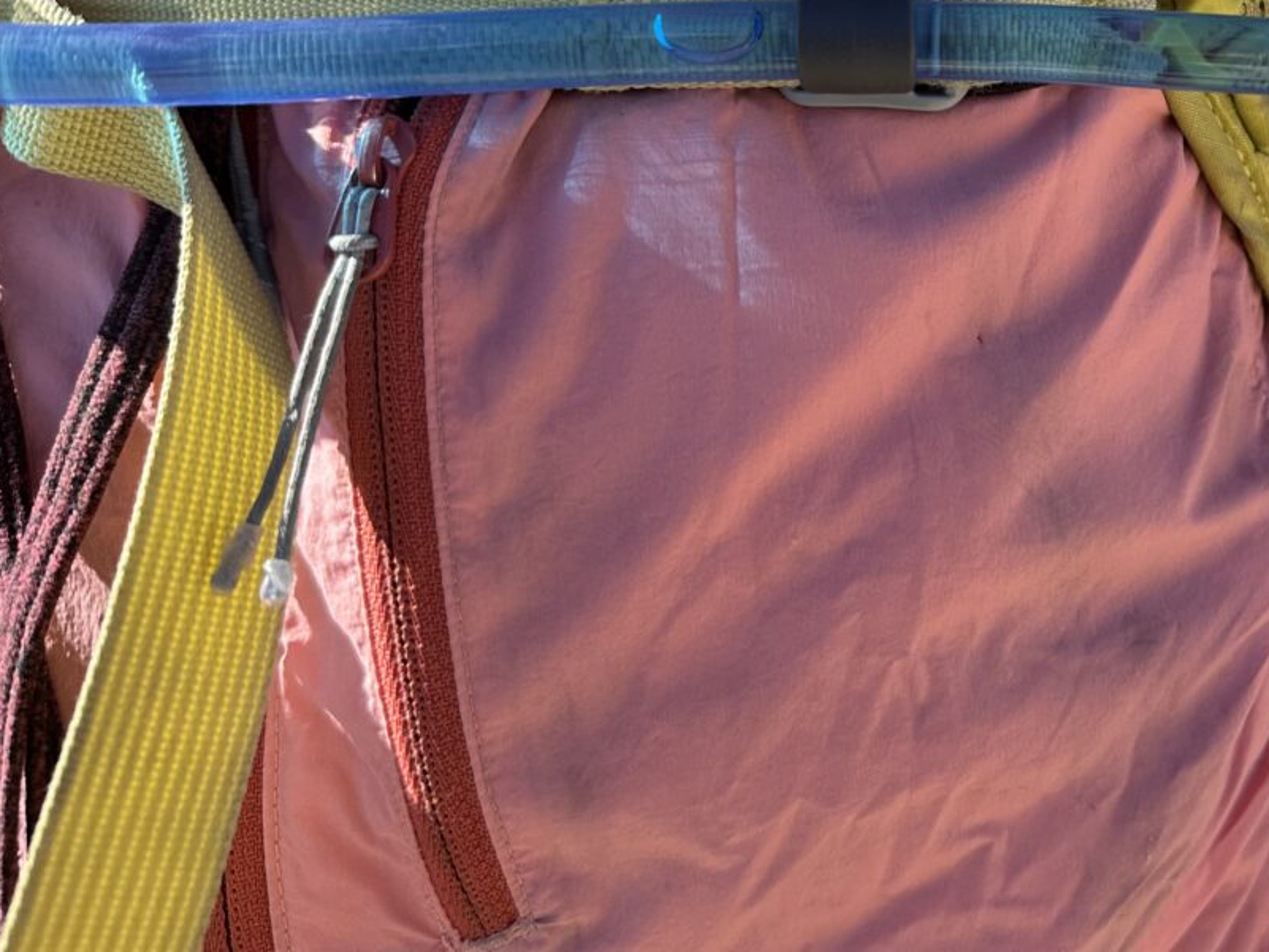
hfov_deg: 37.8
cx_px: 1198
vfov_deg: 31.1
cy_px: 255
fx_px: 1687
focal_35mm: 46
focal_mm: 6.86
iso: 80
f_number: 1.78
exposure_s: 1/1664
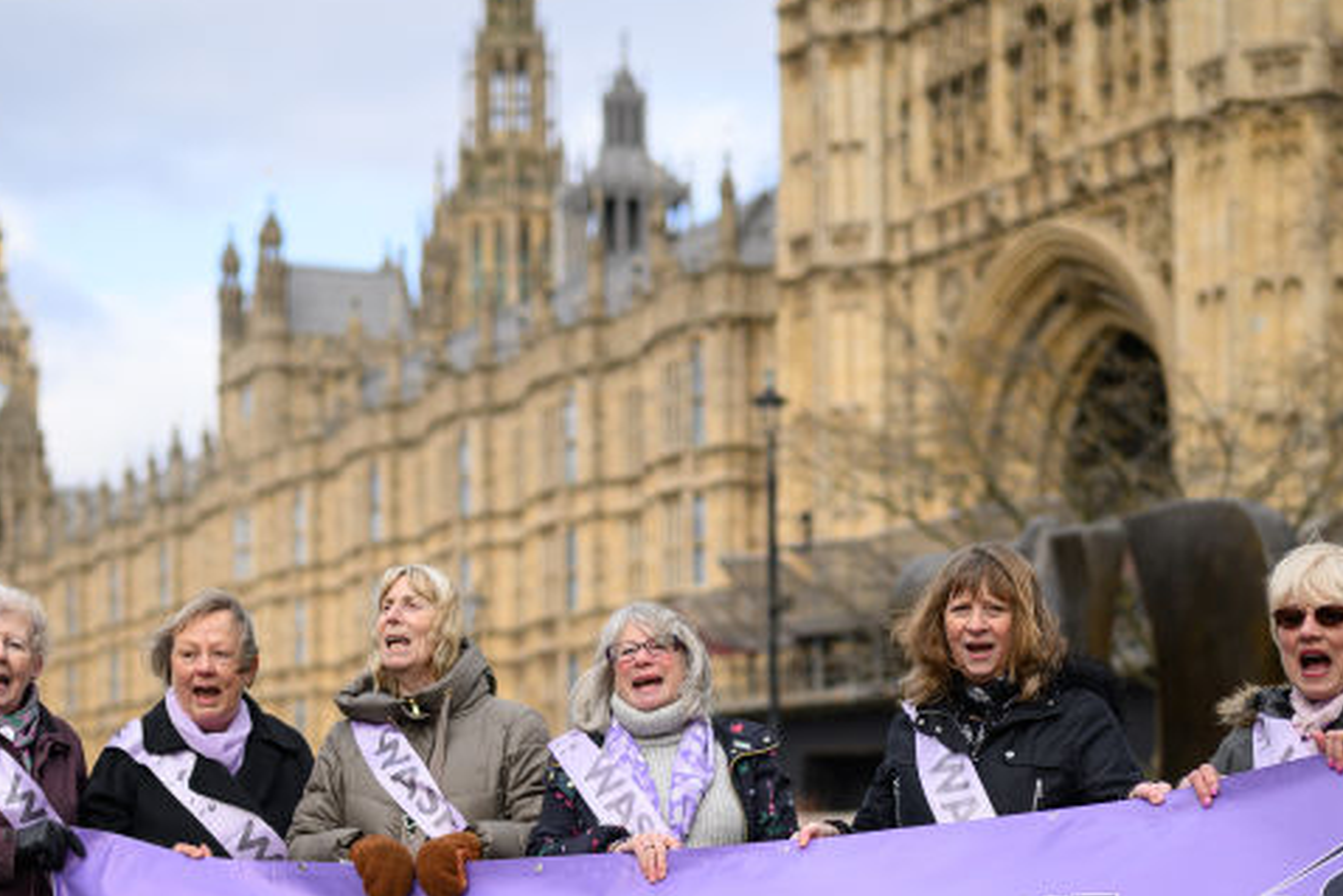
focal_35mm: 75
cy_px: 850
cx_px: 497
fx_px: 2799
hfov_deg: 26.9
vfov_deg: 17.8
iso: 64
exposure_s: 1/1600
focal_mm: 35
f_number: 1.4
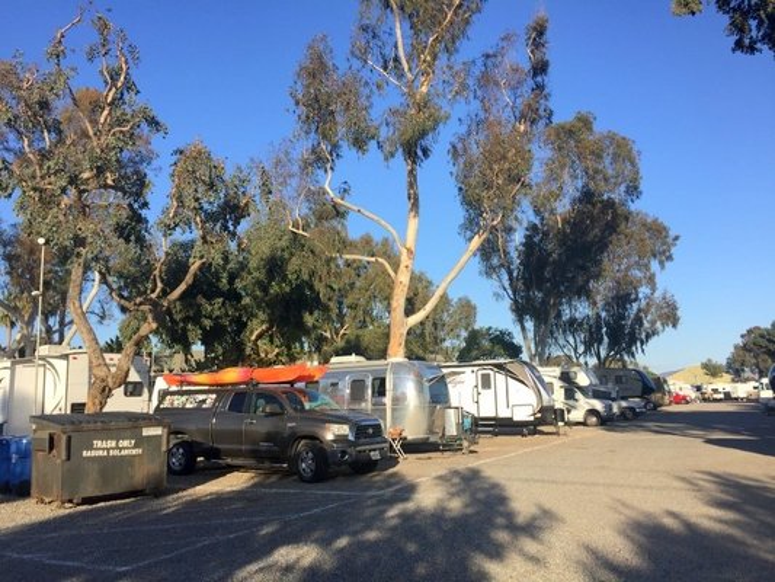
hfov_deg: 61.6
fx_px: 649
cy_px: 291
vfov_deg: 48.2
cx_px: 388
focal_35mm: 29
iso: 32
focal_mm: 4.15
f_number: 2.2
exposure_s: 1/1464
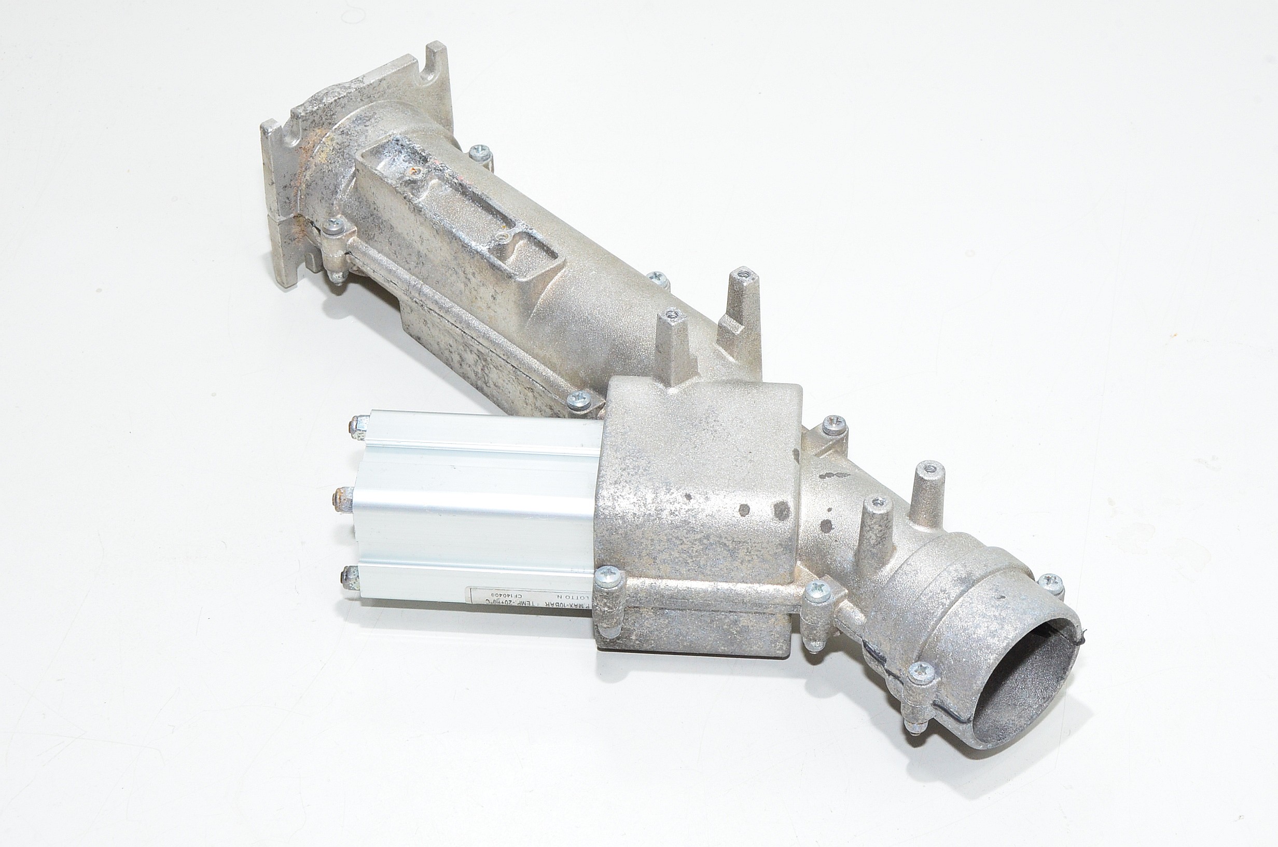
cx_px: 639
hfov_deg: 26.0
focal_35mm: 78
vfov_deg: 17.4
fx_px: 2763
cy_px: 424
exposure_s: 1/50
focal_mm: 52
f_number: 16
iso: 1600
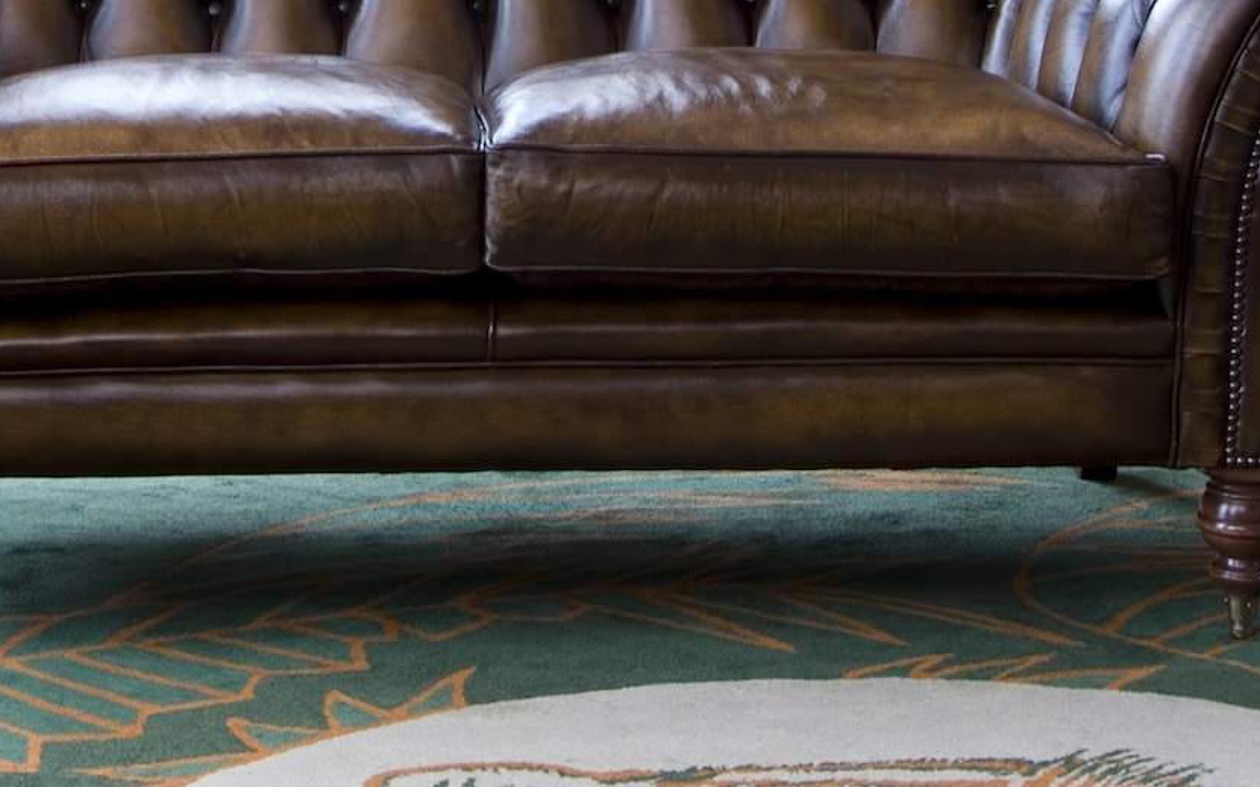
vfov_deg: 15.1
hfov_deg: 24.5
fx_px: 2884
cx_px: 388
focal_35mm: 84
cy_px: -81
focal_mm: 24
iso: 100
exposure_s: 1/3
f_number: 9
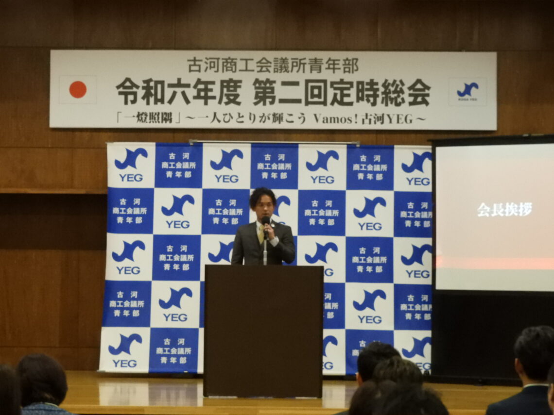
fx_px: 1680
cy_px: 208
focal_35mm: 105
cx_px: 277
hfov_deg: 18.7
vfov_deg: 14.1
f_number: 4.8
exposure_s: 1/80
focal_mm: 18.8
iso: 1600
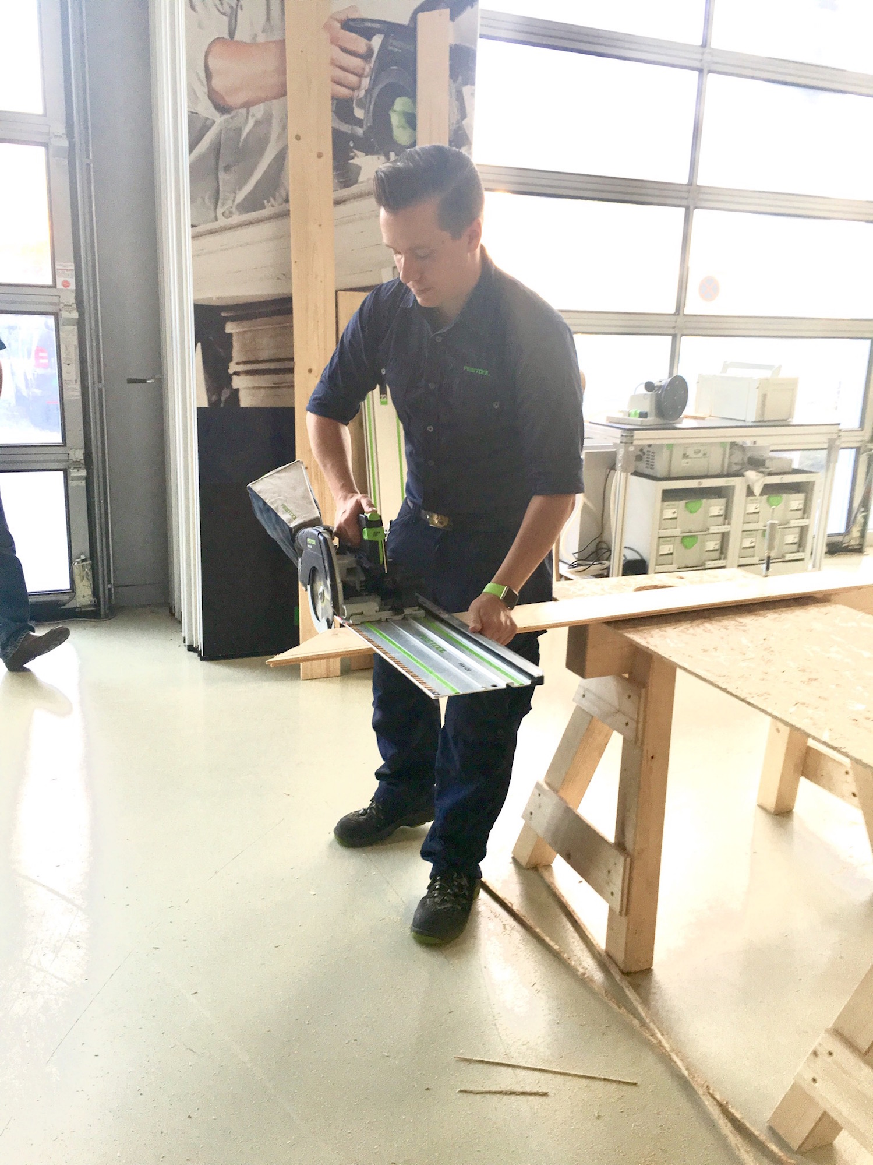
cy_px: 582
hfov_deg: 48.2
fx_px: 975
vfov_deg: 61.7
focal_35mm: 29
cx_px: 436
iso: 40
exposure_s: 1/100
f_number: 2.2
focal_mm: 4.15
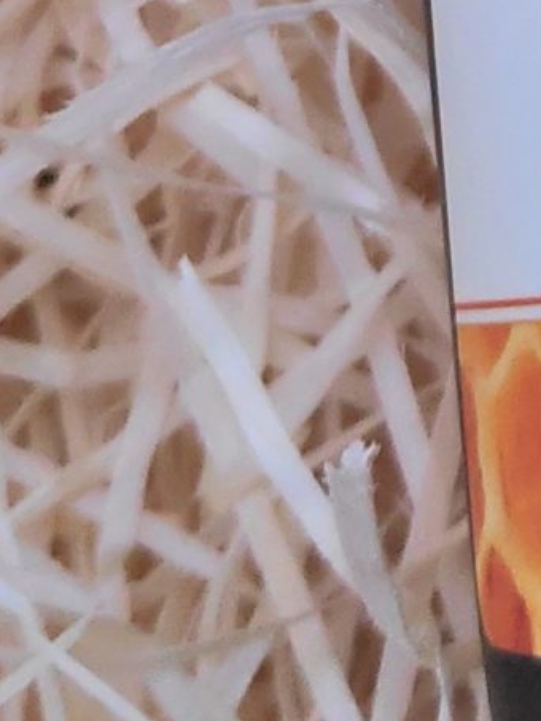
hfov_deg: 11.9
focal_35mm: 113
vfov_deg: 16.2
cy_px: -309
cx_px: 1042
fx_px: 2354
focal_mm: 3.94
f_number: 1.9
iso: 682
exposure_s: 1/33
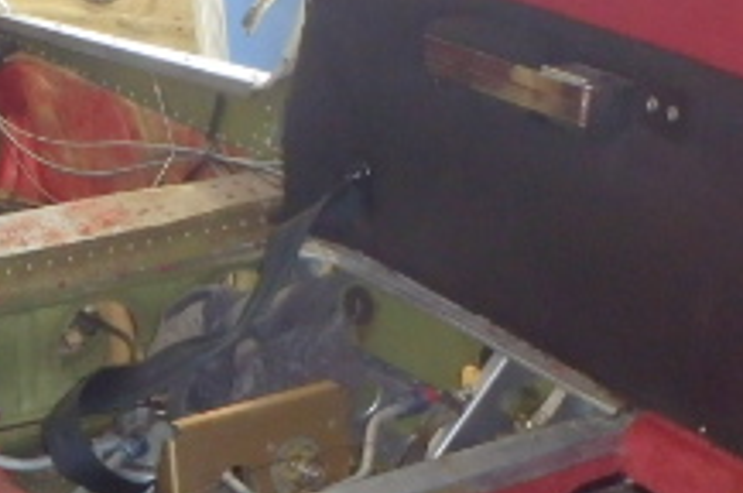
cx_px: 3
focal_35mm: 86
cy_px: 216
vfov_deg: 15.8
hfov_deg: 22.8
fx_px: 1772
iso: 800
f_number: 3.9
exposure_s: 1/20
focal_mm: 5
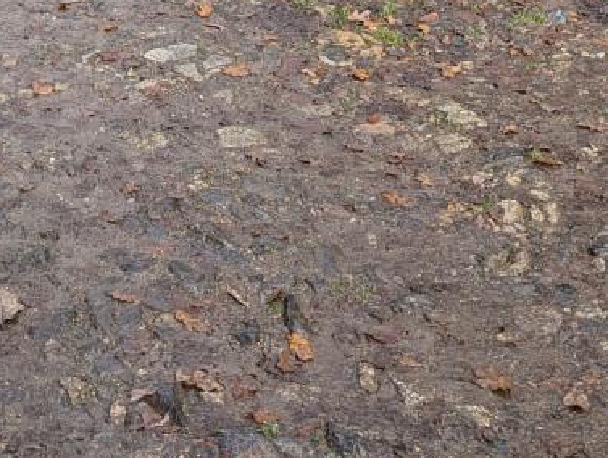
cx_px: 120
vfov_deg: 17.7
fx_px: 1337
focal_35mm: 76
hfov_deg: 25.2
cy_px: -200
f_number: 1.85
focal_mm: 6.81
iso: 43
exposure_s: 1/442
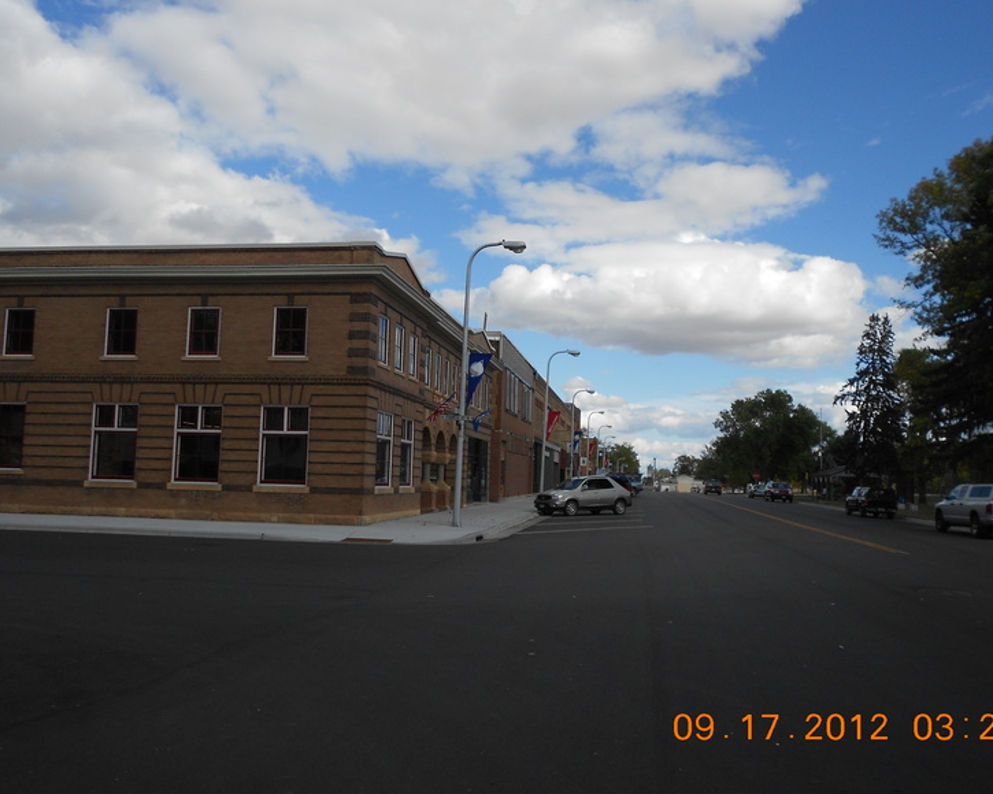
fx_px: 823
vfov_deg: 51.5
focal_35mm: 28
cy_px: 398
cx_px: 518
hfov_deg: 62.2
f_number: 3.2
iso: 80
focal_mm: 4.6
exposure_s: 1/1250
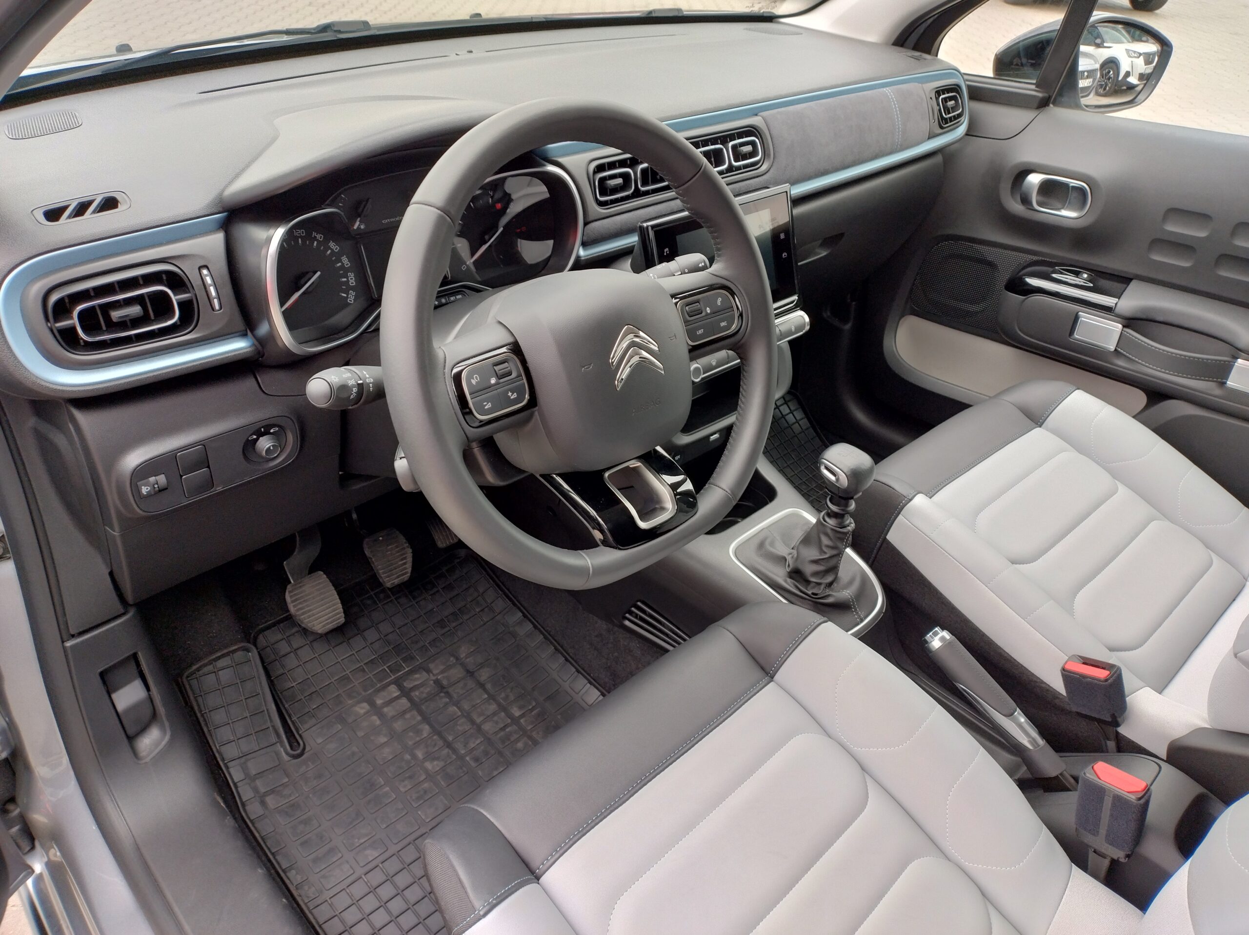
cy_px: 468
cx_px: 624
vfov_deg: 54.8
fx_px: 901
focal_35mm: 25
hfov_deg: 69.4
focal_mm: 4.71
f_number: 1.7
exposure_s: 1/100
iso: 197
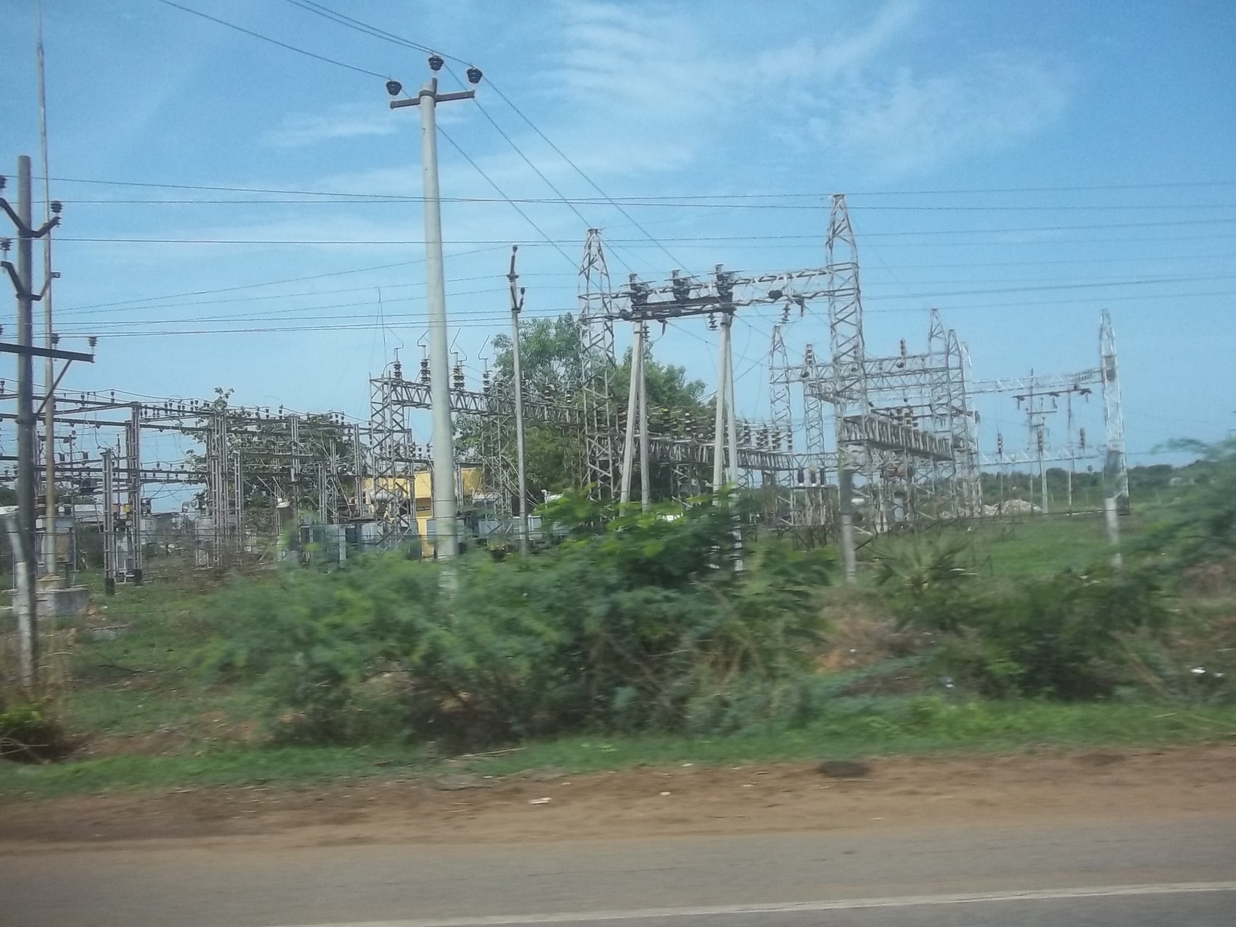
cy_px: 464
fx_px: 1143
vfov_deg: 44.2
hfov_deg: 56.8
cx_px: 618
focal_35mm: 32
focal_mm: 5.7
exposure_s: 1/500
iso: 148
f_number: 2.9
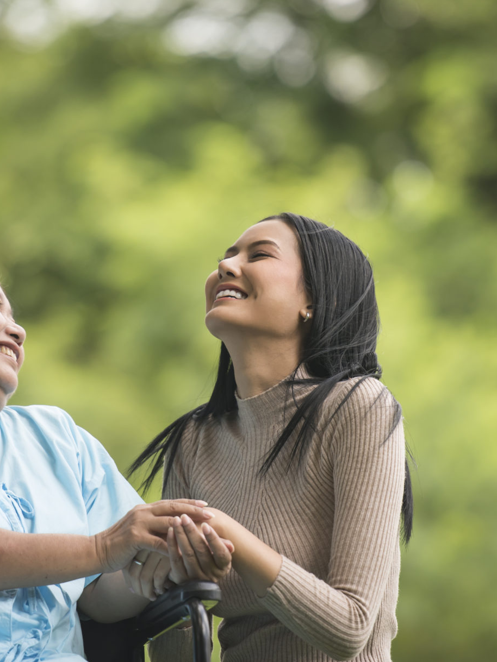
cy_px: 317
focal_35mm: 307
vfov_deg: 6.5
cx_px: 241
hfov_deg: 4.8
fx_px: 5878
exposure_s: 1/640
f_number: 2.8
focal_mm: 190
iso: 250
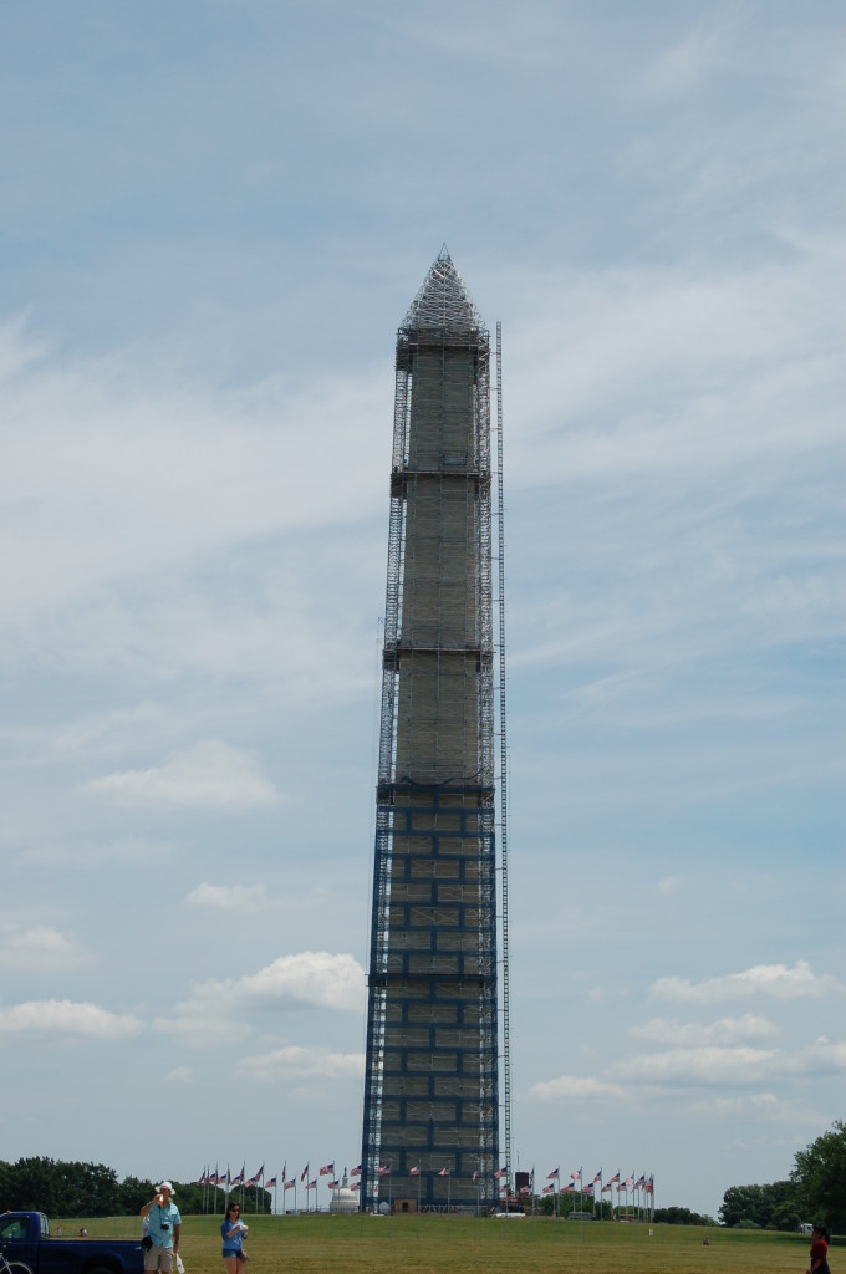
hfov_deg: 18.9
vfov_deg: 28.1
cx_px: 423
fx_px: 2545
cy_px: 637
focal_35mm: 72
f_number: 11
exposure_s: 1/500
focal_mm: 48
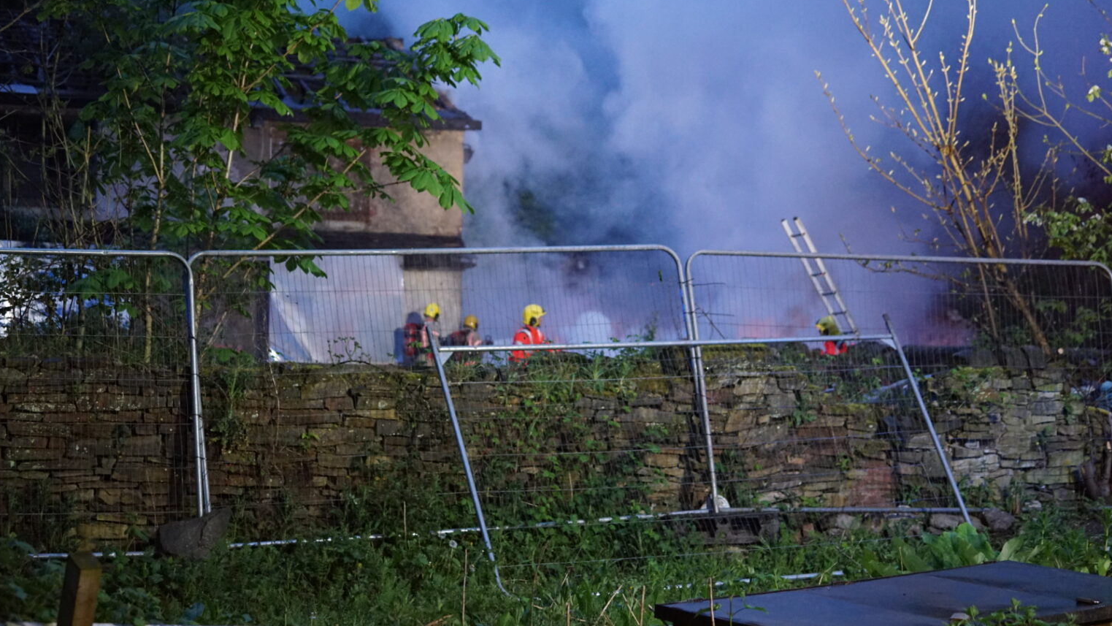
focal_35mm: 74
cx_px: 553
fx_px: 2182
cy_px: 329
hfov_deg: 28.6
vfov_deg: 16.3
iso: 5000
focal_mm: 70
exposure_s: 1/80
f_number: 4
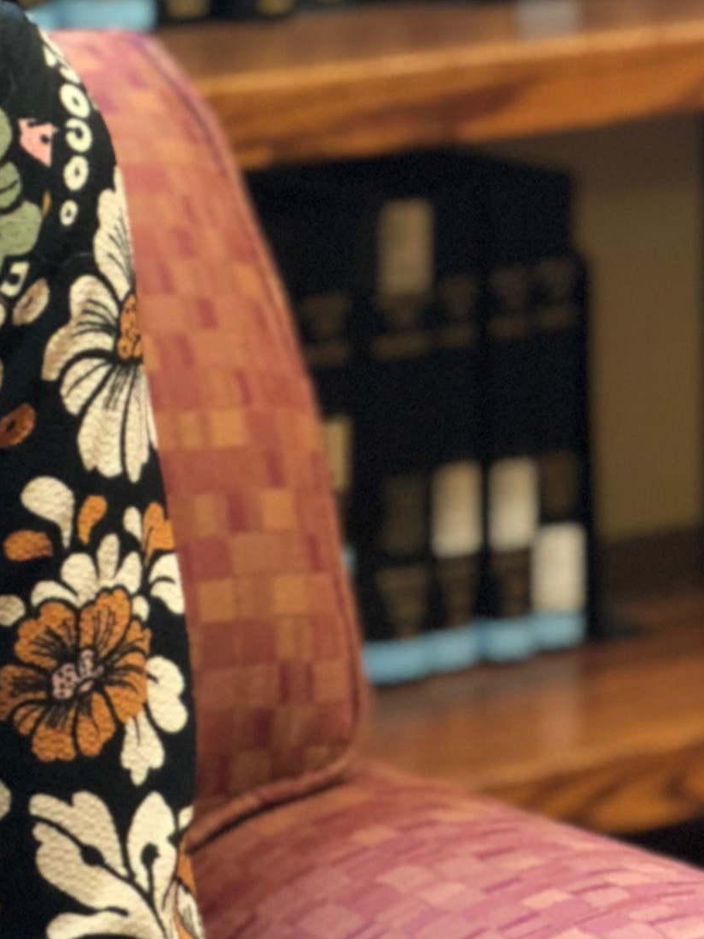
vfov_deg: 10.1
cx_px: -449
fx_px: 5206
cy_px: -207
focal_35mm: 192
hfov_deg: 7.6
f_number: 2.4
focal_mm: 6
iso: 100
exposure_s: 1/30
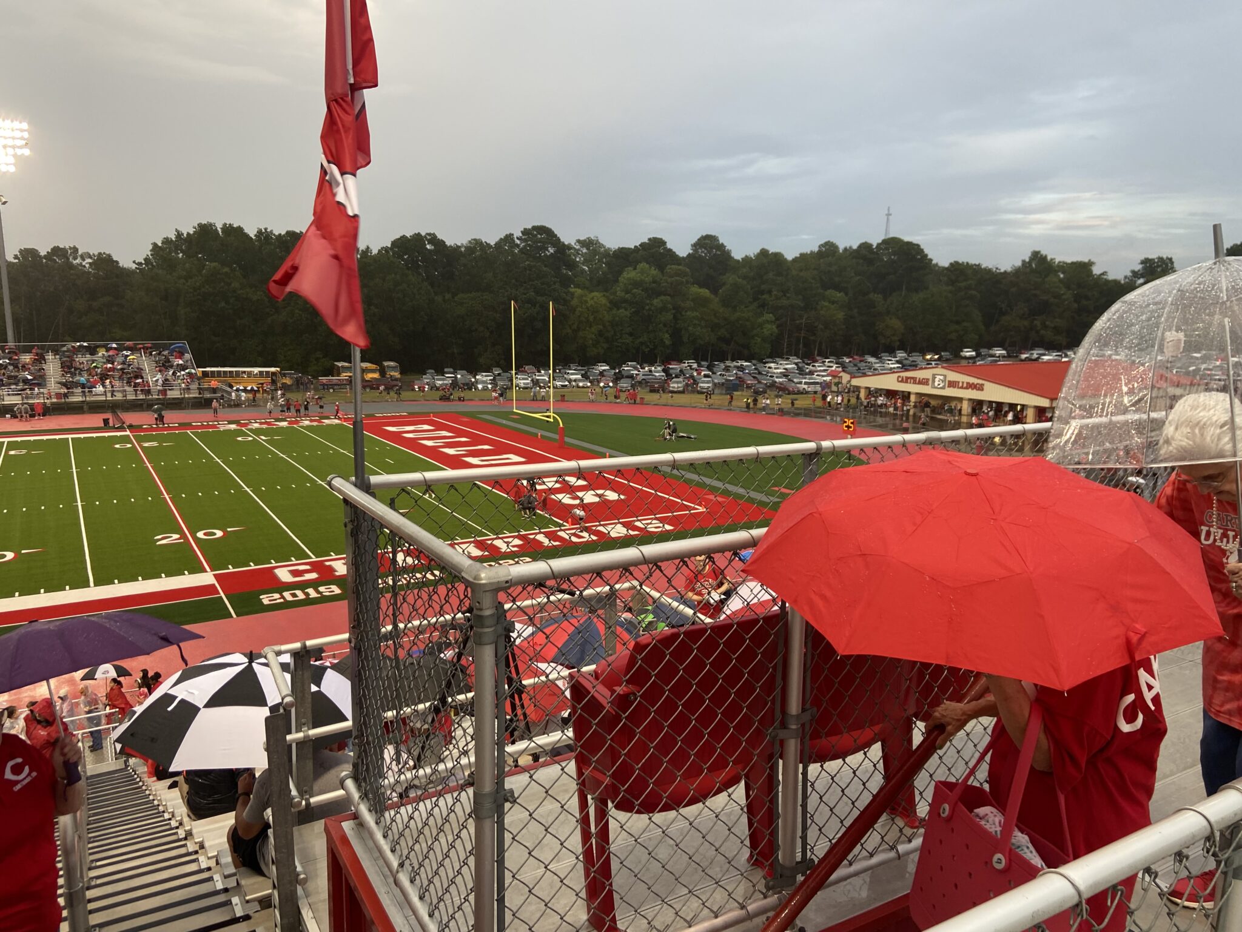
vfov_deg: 53.1
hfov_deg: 67.3
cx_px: 621
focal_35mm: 26
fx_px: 933
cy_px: 466
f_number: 1.8
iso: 80
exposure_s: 1/120
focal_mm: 4.25
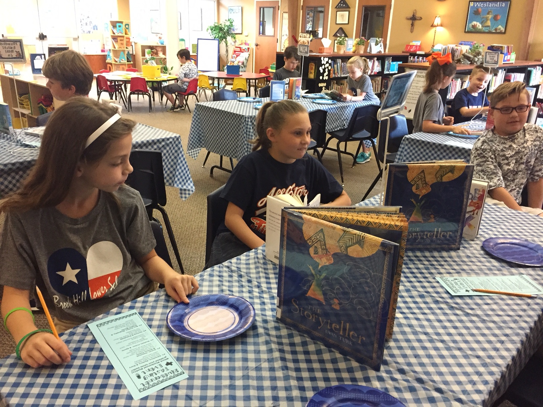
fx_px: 455
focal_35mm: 29
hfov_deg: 61.7
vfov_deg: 48.2
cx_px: 272
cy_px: 204
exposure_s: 1/30
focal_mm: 4.15
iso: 250
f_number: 2.2
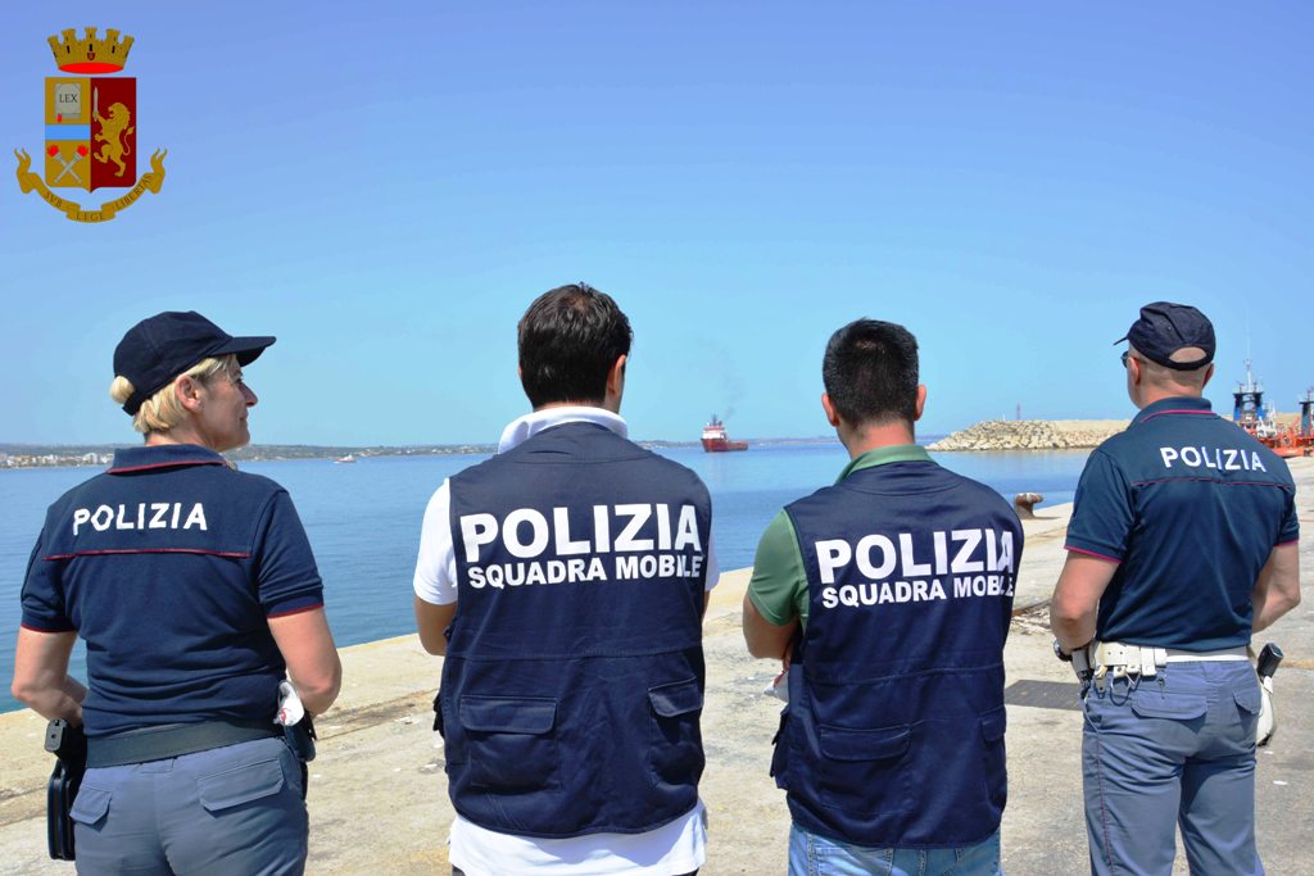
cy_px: 438
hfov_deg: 59.5
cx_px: 657
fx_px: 1150
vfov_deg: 41.7
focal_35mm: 32
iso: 100
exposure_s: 1/250
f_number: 8
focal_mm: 21
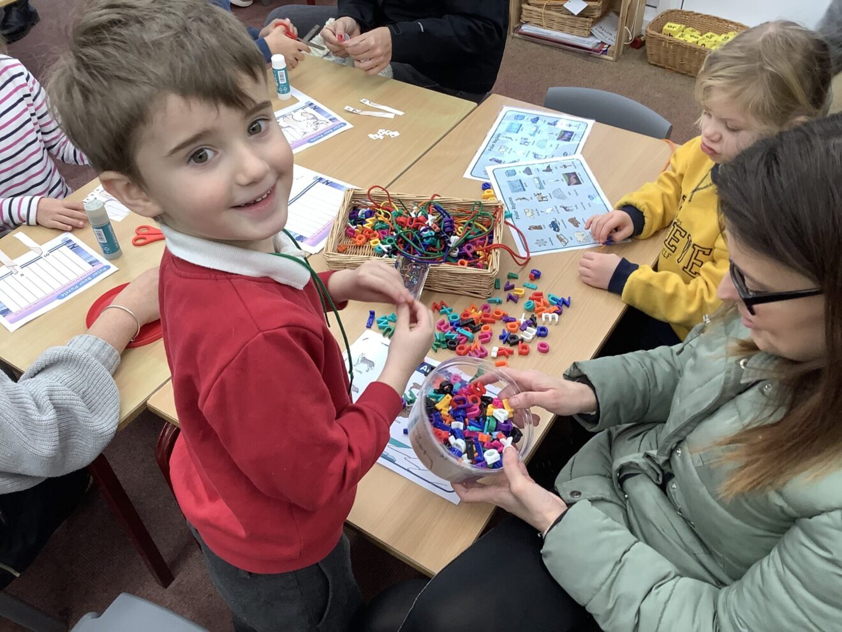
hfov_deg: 58.4
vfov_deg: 45.4
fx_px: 754
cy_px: 316
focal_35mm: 31
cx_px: 421
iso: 64
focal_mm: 3.3
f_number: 2.4
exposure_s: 1/50
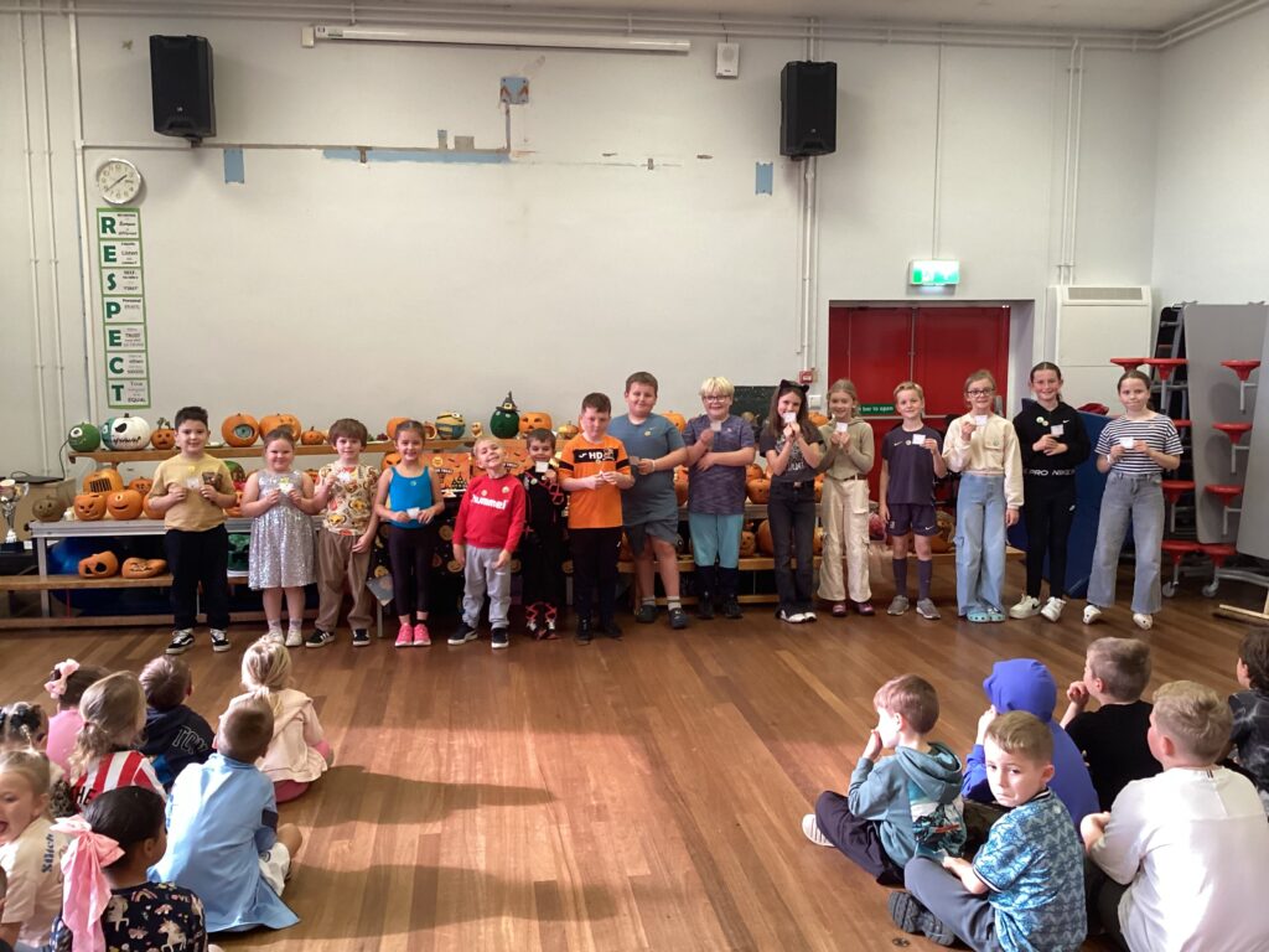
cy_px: 476
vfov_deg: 45.4
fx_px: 1136
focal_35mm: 31
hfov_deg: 58.4
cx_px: 634
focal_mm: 3.3
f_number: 2.4
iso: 250
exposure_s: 1/40
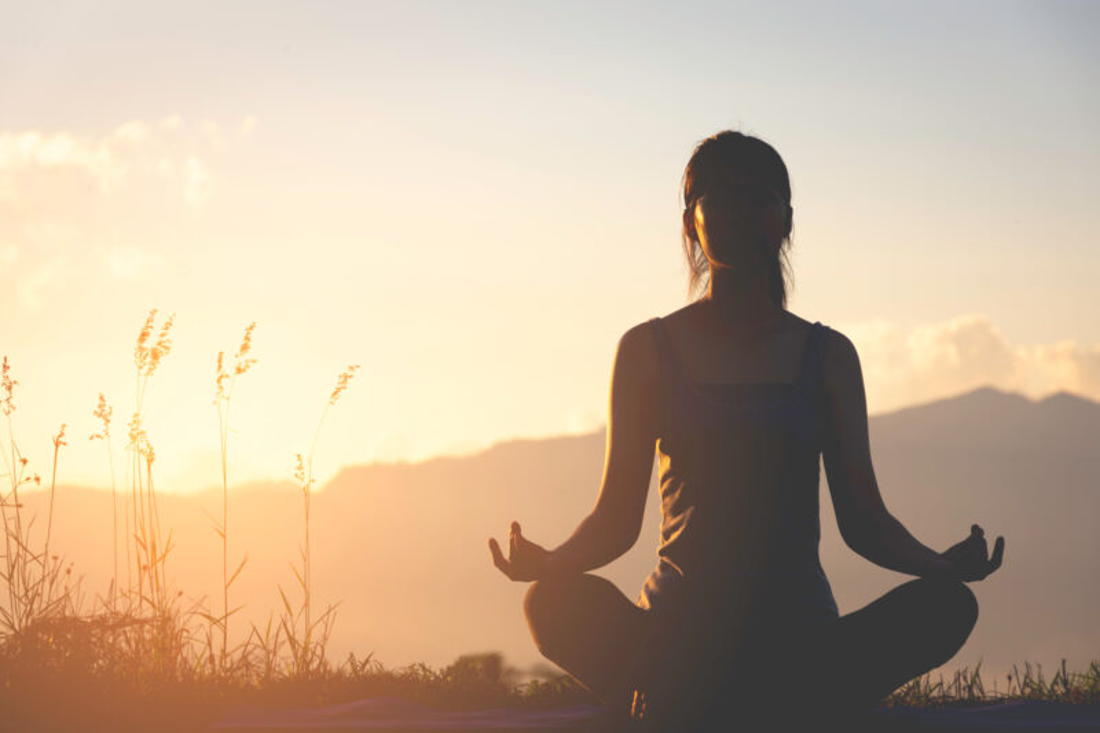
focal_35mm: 150
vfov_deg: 9.1
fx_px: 4582
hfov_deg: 13.7
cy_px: 366
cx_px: 550
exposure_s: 1/250
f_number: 8
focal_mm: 100
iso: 100
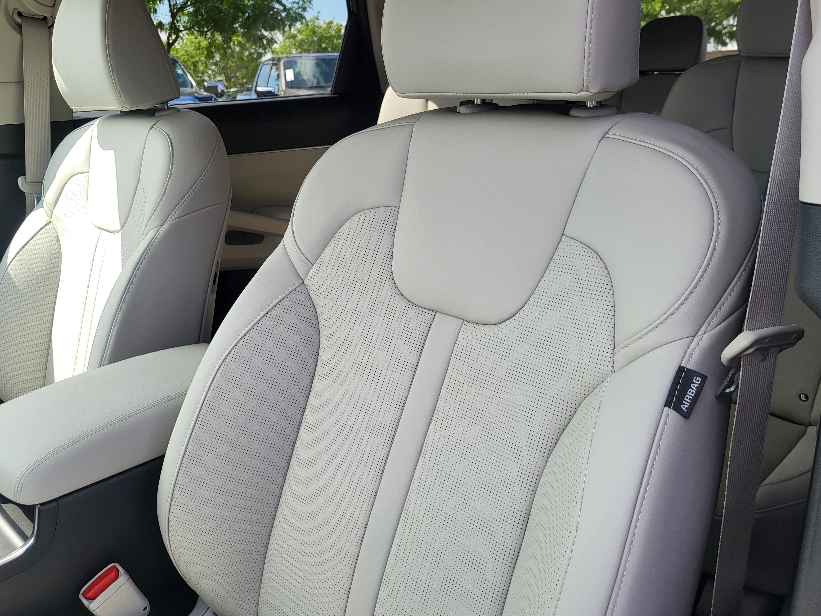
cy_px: 324
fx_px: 711
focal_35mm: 30
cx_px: 370
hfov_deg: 59.8
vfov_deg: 46.8
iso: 40
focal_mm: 5.4
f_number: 1.8
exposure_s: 1/511
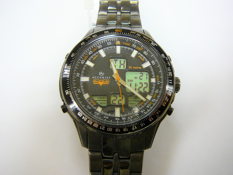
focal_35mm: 36
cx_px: 118
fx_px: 242
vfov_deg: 39.7
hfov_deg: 51.4
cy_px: 88
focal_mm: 5.2
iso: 125
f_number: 2.8
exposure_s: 1/25
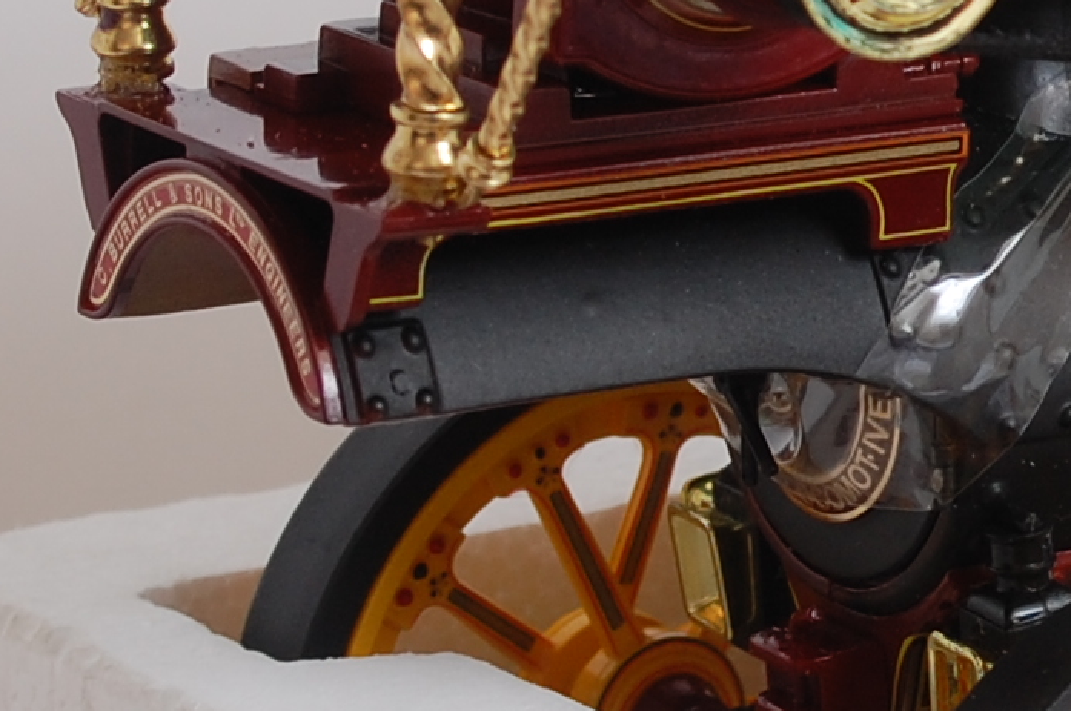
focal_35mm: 272
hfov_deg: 7.5
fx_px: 8082
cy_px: -8
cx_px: 1575
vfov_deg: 5.0
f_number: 9
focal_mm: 42
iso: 200
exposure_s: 1/60
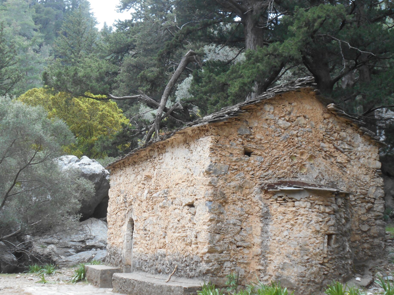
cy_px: 154
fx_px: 637
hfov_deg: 34.4
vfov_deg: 26.1
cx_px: 203
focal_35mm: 56
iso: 220
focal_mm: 8.8
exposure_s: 1/250
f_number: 4.5
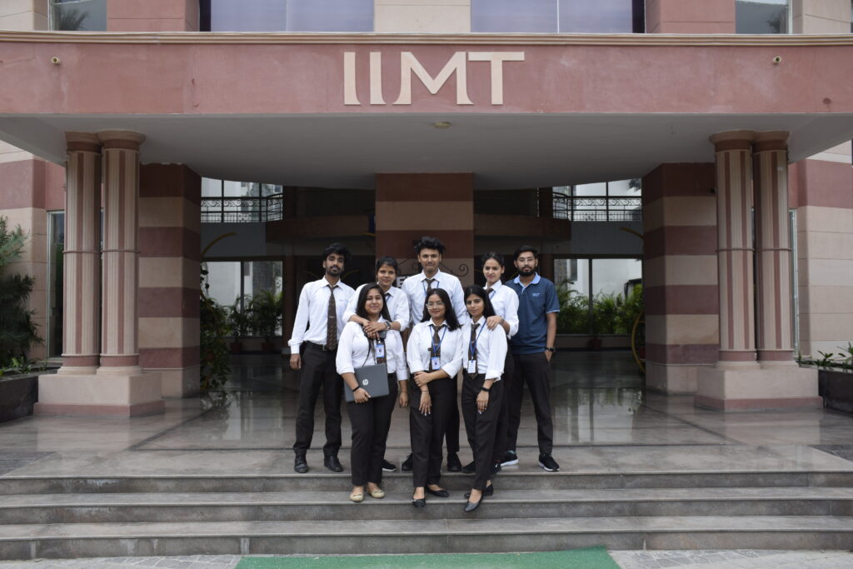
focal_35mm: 34
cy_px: 284
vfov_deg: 38.4
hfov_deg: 55.1
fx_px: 818
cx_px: 426
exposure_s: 1/250
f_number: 8
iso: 200
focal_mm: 23
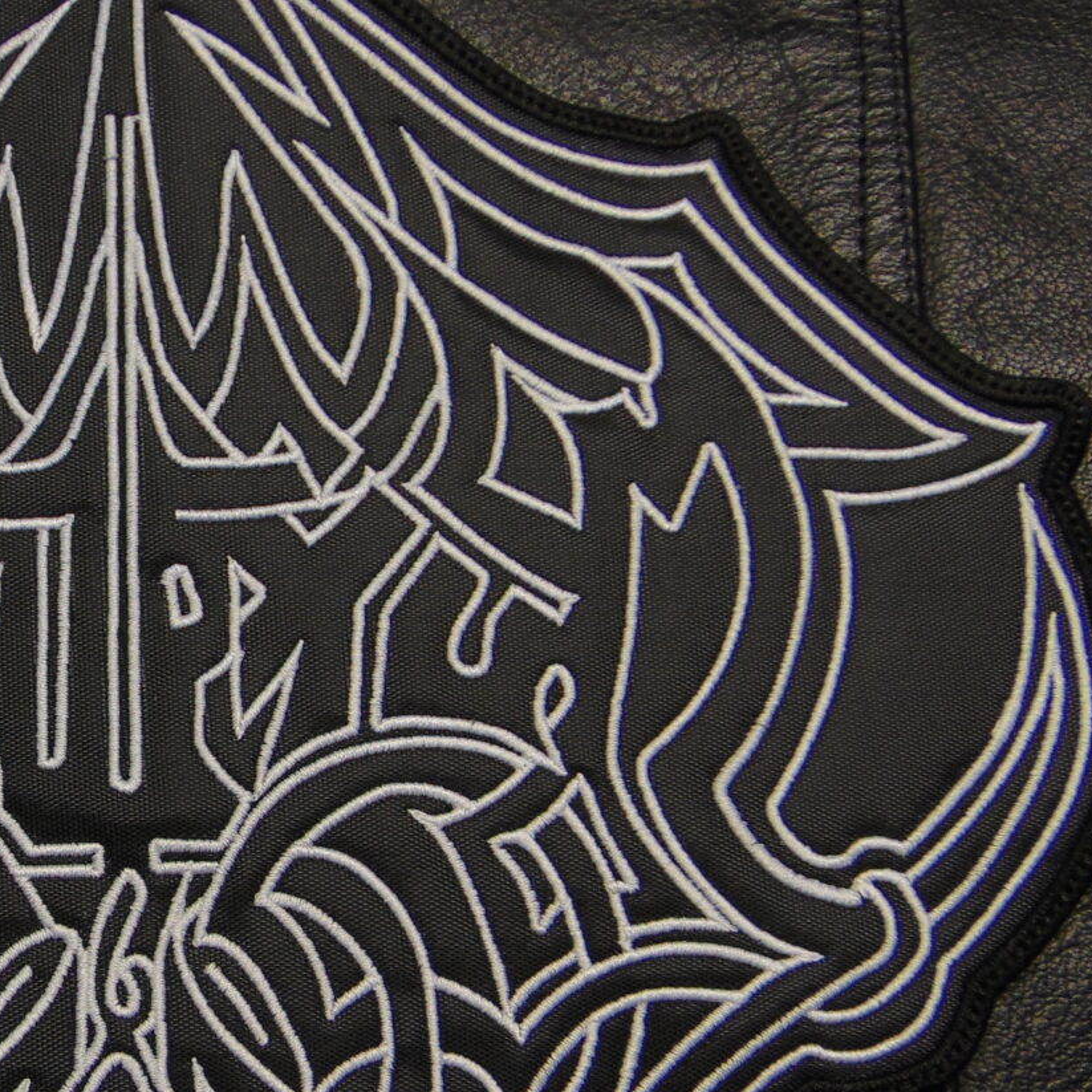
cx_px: 102
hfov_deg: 29.7
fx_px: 1963
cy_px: 849
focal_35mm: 55
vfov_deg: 30.4
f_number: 3
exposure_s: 1/30
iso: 80
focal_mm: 4.5
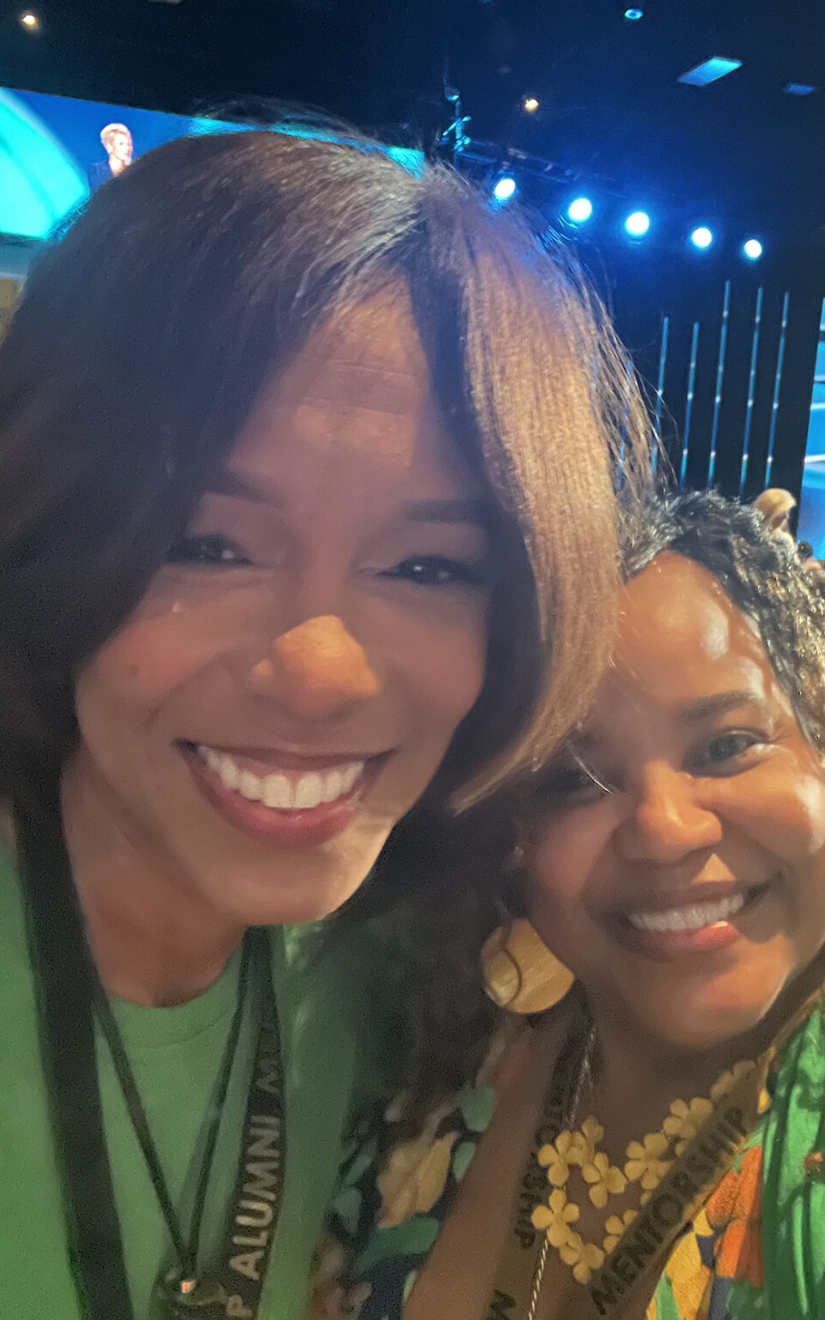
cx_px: 433
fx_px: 1151
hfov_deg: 39.4
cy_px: 661
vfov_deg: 59.6
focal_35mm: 32
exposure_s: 1/15
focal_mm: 2.71
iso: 1600
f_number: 2.2
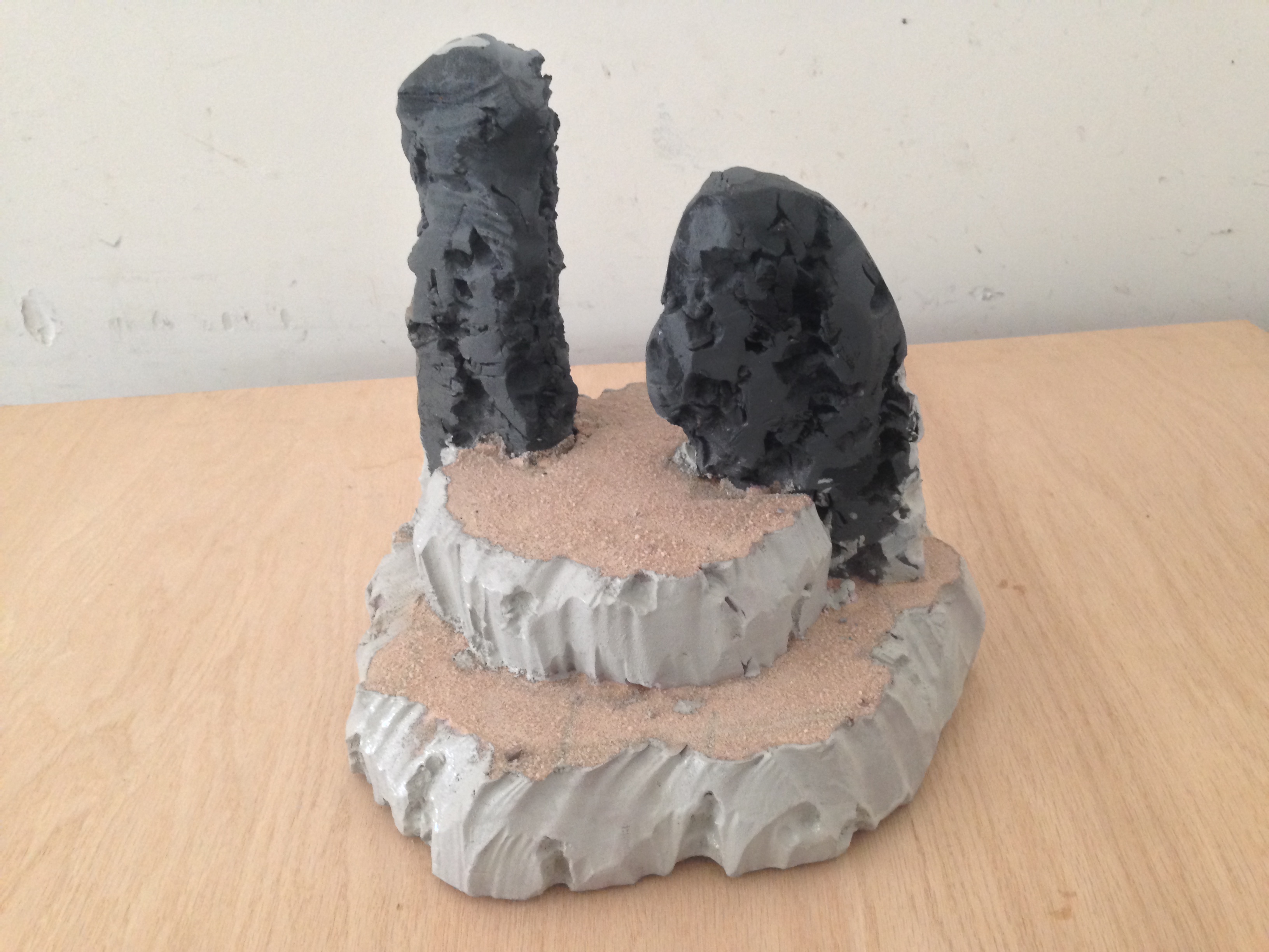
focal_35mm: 33
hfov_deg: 55.4
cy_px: 476
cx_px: 634
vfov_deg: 42.9
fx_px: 1210
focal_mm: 4.12
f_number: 2.4
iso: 200
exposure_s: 1/20
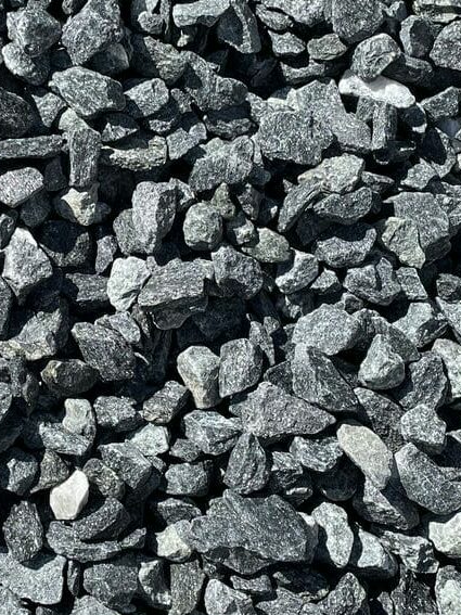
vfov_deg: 26.3
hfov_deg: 19.6
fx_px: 1314
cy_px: 250
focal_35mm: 74
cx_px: 73
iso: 32
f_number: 1.6
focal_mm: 4.2
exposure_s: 1/2053
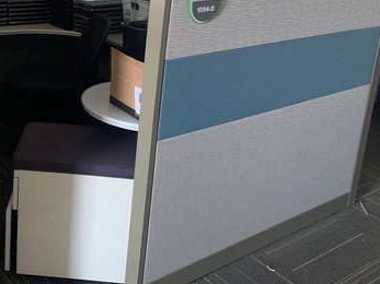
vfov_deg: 29.4
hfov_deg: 37.9
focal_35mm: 48
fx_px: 527
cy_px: 47
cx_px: 65
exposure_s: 1/53
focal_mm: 4.25
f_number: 1.8
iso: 400
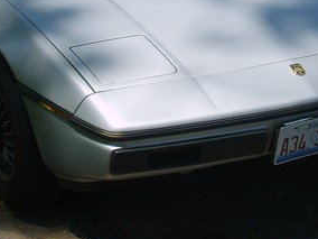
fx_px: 1075
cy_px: 21
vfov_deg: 12.6
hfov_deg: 16.8
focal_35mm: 117
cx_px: 135
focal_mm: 8.7
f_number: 3.3
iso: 50
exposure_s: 1/750
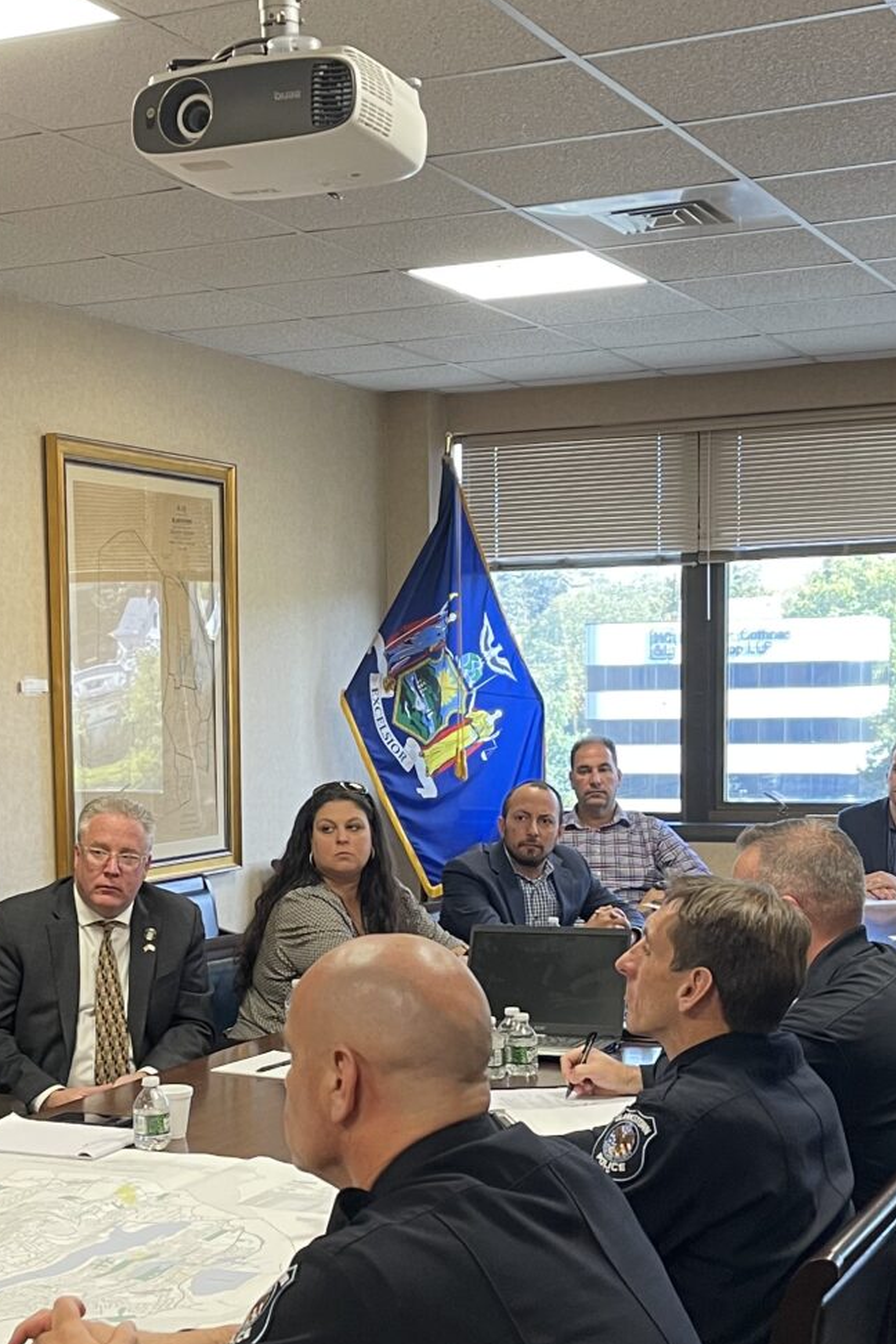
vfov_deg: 34.8
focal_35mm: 57
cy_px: 856
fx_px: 2128
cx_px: 290
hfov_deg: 23.7
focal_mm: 5.1
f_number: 1.6
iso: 200
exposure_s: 1/60
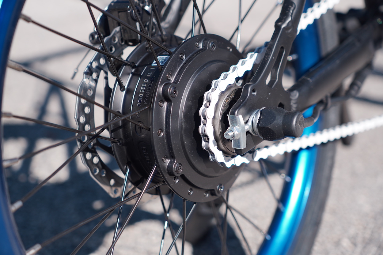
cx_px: 192
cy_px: 128
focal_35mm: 63
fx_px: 670
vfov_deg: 21.6
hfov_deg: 31.9
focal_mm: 42
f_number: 2.8
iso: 100
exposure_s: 1/125
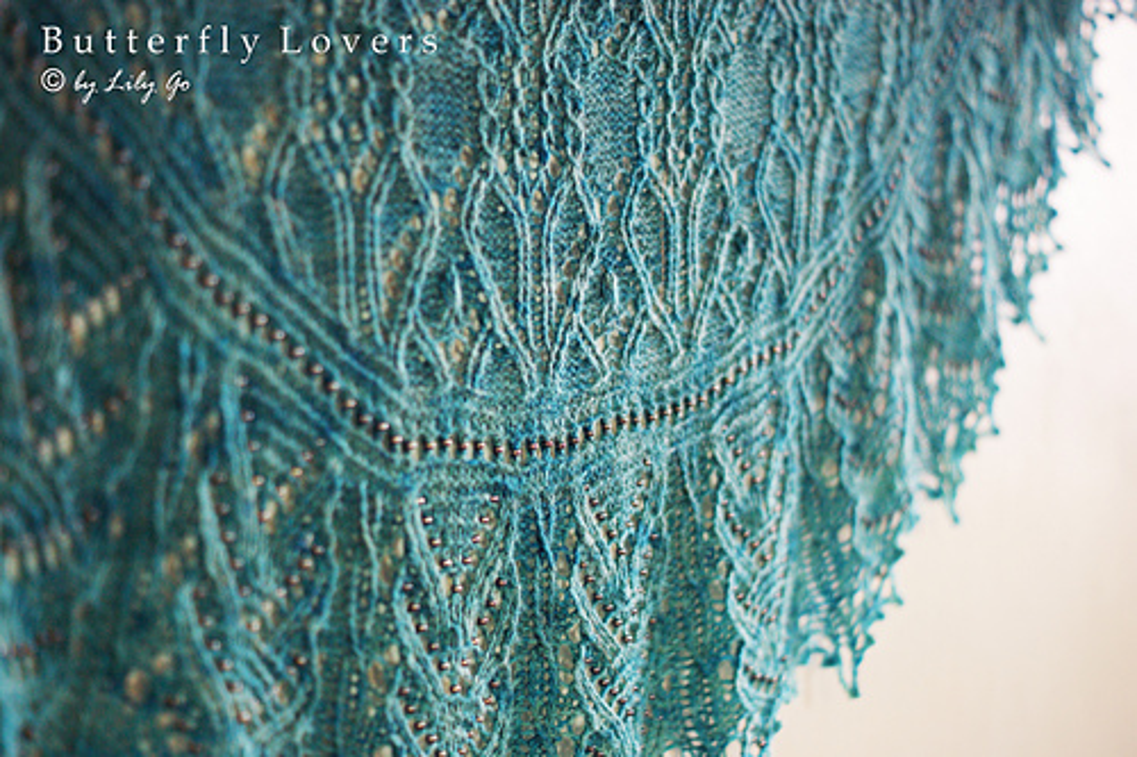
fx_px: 2368
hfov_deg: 27.0
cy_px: 378
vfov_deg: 18.2
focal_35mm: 75
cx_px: 568
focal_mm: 50
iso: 400
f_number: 2
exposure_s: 1/30
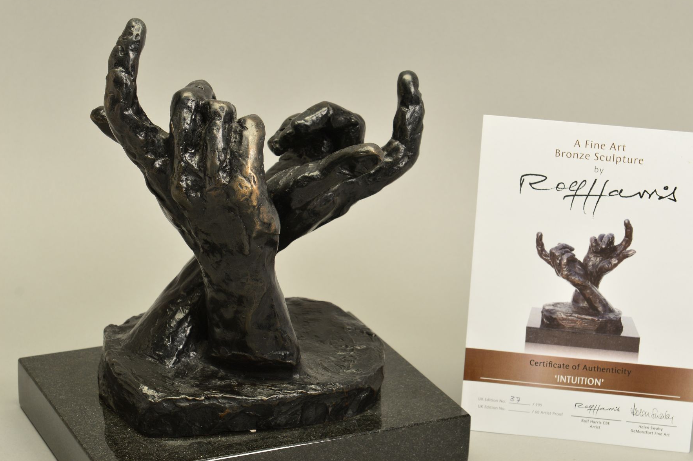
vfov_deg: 14.4
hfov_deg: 21.5
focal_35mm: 95
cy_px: 230
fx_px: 1827
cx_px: 352
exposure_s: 1/100
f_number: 9
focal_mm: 62
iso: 100
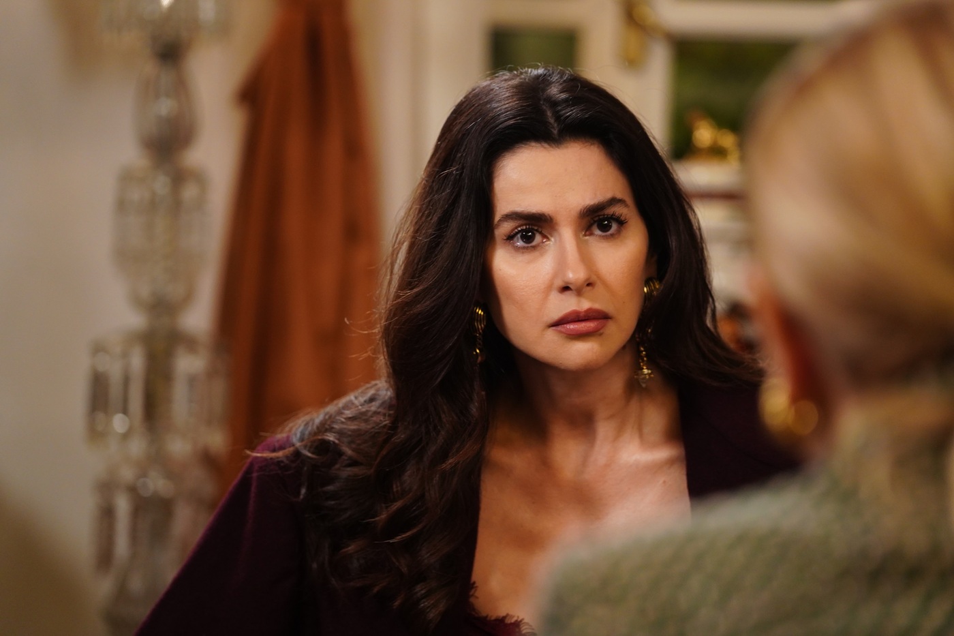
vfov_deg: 8.3
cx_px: 477
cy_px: 318
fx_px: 4372
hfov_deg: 12.5
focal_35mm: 165
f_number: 4
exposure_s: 1/20
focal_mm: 165
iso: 2500
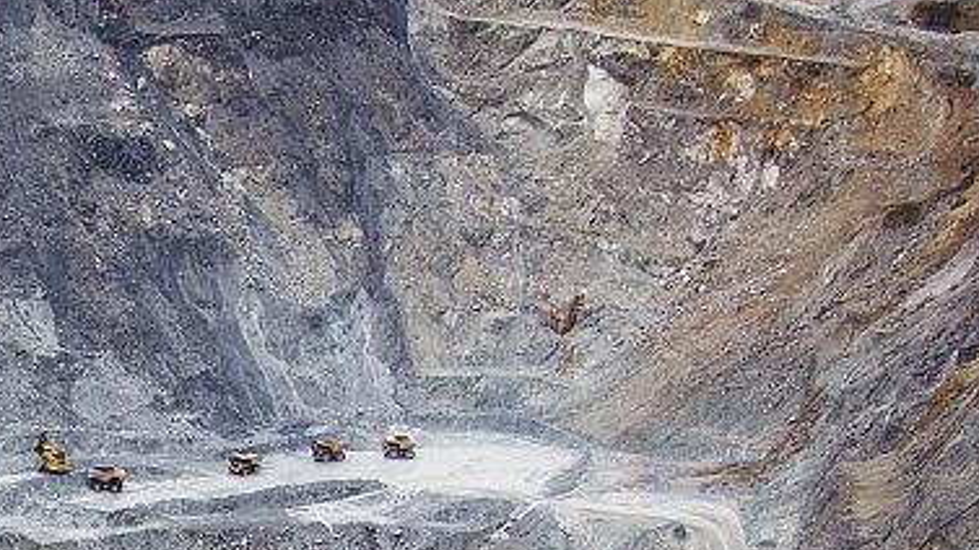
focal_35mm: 135
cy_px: 732
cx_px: -190
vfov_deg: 8.8
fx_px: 3504
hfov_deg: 15.3
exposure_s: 1/1000
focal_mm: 18
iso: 200
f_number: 5.6
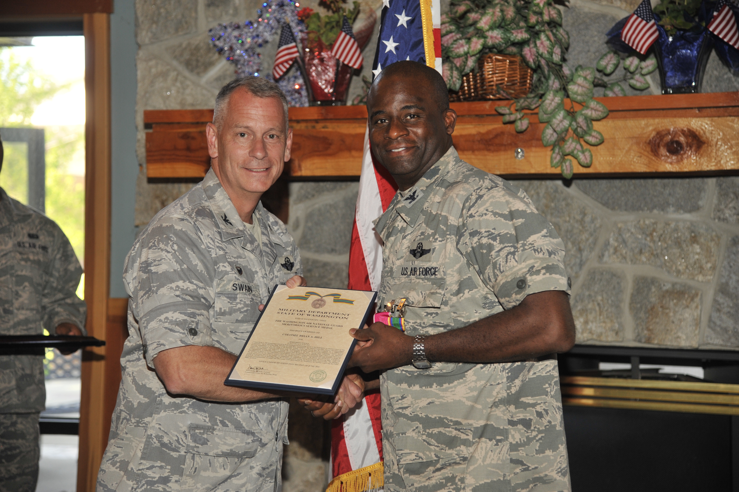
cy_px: 246
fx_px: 1436
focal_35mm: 70
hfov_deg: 28.9
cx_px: 370
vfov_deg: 19.4
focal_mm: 70
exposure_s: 1/100
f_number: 4.5
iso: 640
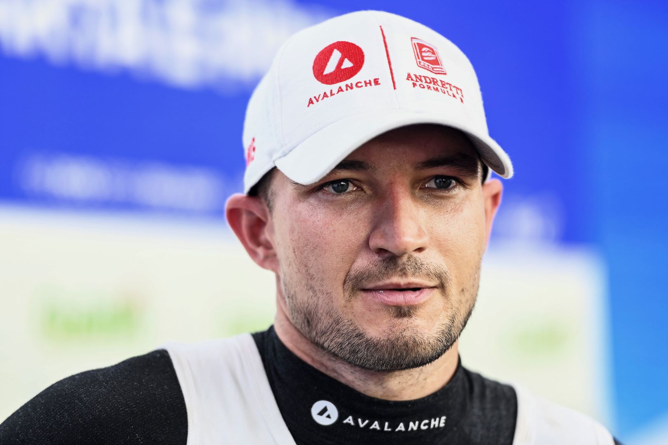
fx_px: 3711
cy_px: 222
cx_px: 334
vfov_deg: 6.9
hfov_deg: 10.3
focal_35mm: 200
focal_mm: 200
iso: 1000
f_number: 3.2
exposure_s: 1/800
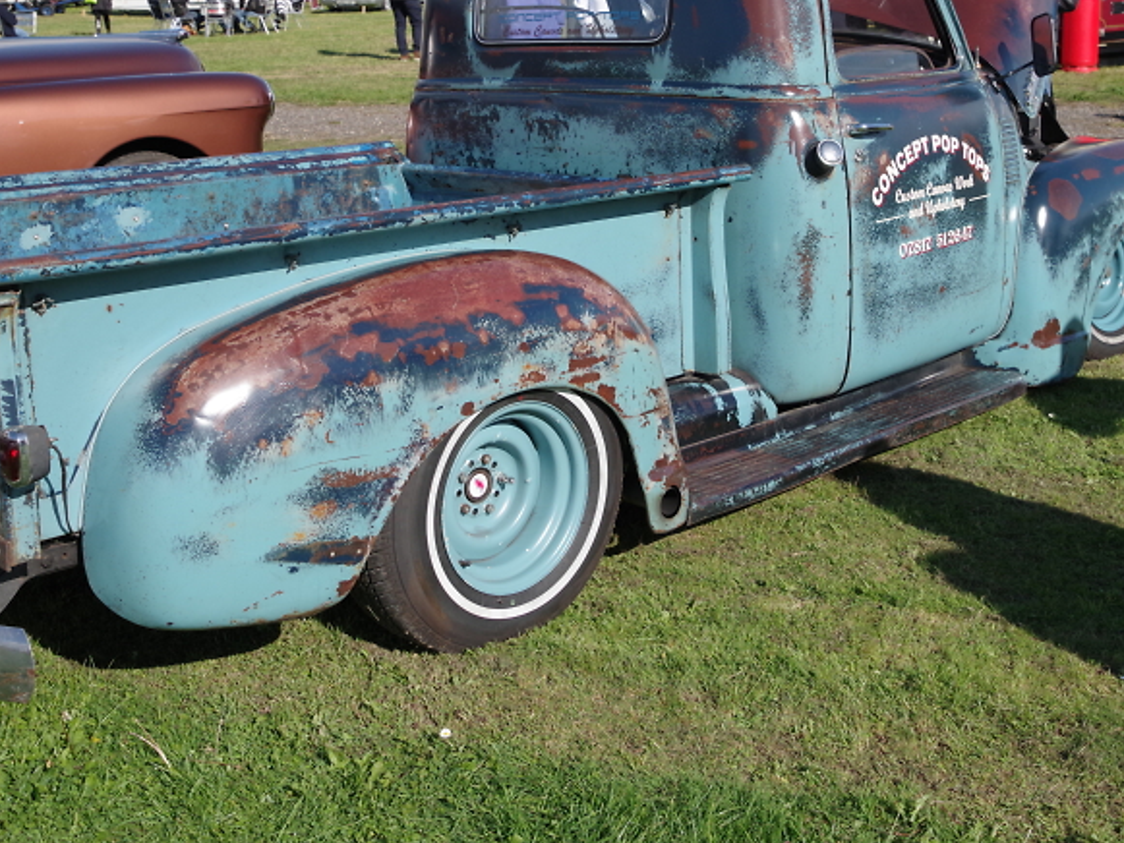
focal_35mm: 48
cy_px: 225
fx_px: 1559
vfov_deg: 29.9
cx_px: 635
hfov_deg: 39.6
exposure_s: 1/2000
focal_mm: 29
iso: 800
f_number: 6.3
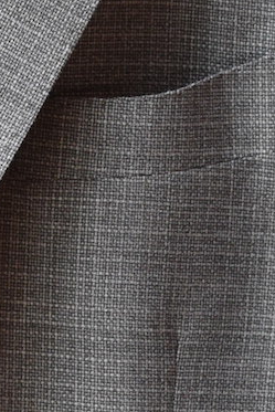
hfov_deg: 4.4
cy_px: 401
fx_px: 3537
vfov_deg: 6.6
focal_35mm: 309
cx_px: -83
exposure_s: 1/50
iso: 1100
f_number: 5.6
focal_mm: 32
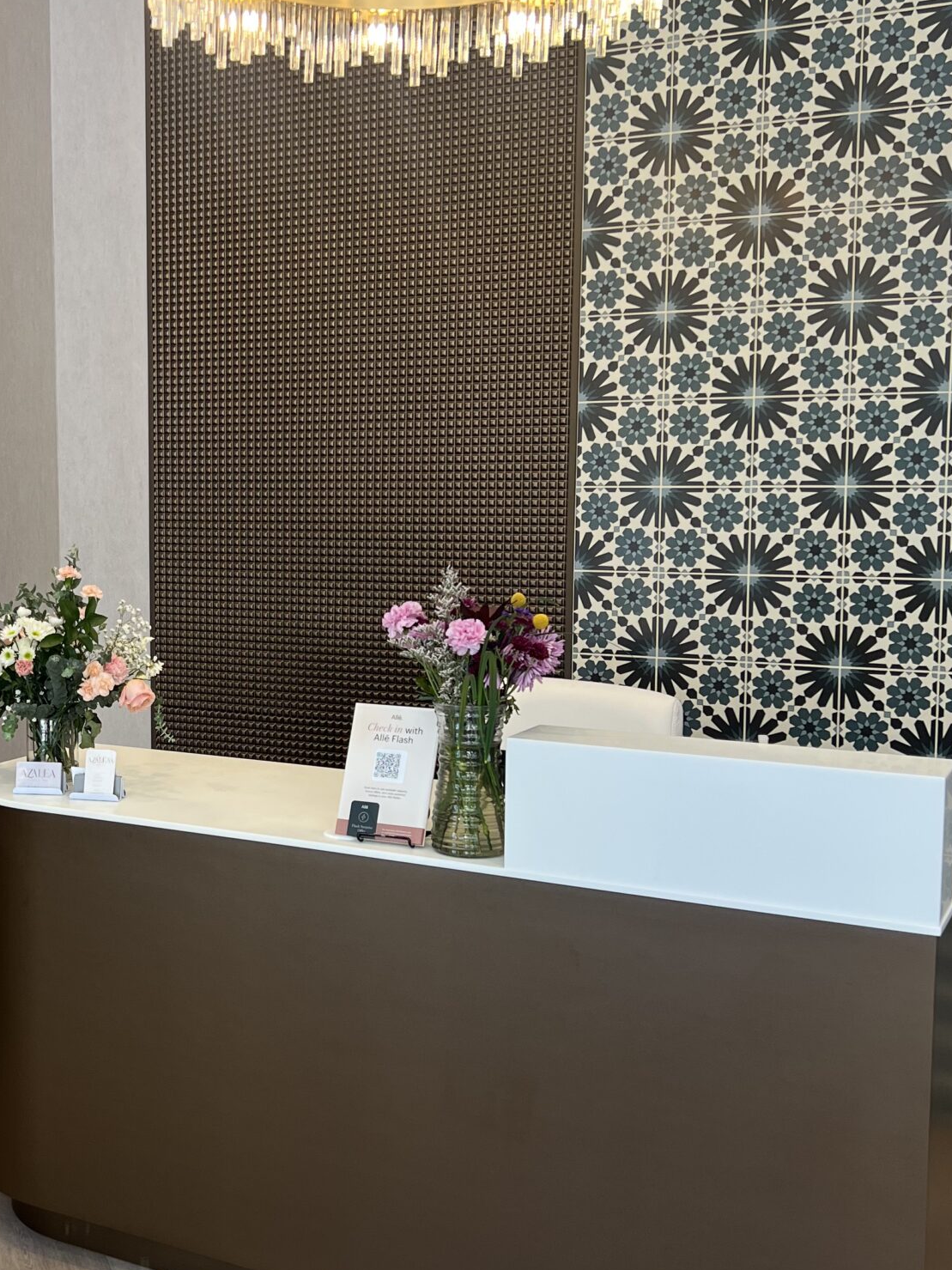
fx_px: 1650
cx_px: 171
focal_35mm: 45
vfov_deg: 42.1
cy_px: 623
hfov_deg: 31.2
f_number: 1.5
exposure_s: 1/152
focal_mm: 5.7
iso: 40
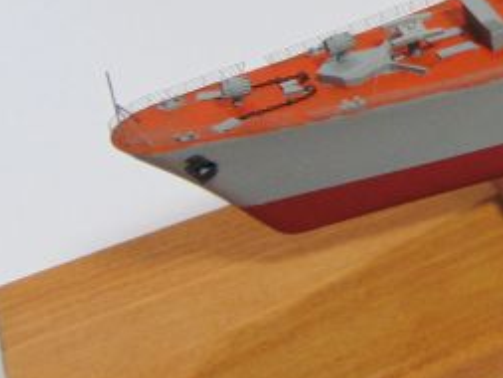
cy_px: 38
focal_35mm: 79
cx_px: 759
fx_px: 1148
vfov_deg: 18.4
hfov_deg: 20.9
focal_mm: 4.5
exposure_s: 1/30
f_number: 3
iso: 100
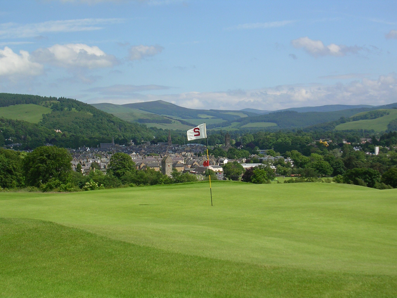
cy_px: 149
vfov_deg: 21.9
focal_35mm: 67
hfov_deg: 29.0
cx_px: 198
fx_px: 768
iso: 50
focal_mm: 10.2
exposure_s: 1/796
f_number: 3.6
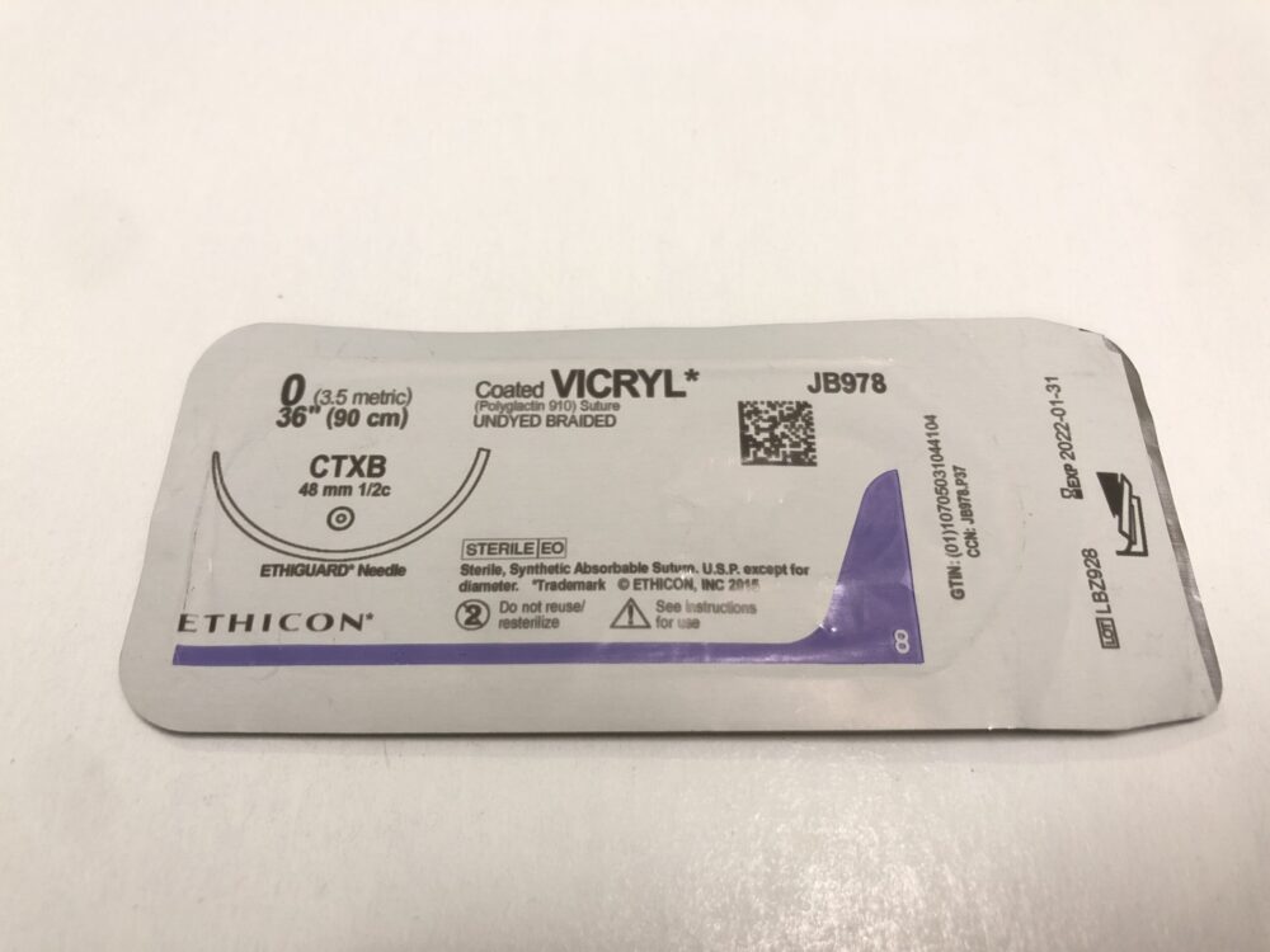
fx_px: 1027
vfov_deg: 49.7
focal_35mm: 28
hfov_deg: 63.4
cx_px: 635
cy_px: 476
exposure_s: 1/20
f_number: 1.8
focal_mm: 3.99
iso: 40
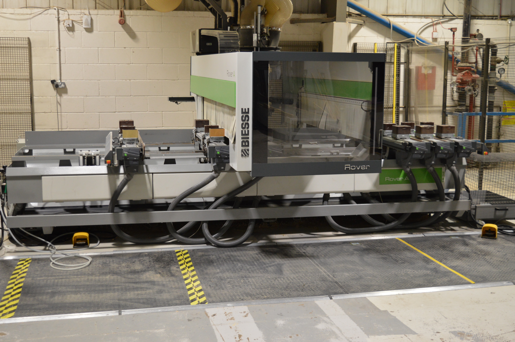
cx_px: 258
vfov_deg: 29.8
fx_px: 643
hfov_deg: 43.6
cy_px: 171
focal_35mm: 45
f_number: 4.2
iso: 800
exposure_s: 1/60
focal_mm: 30
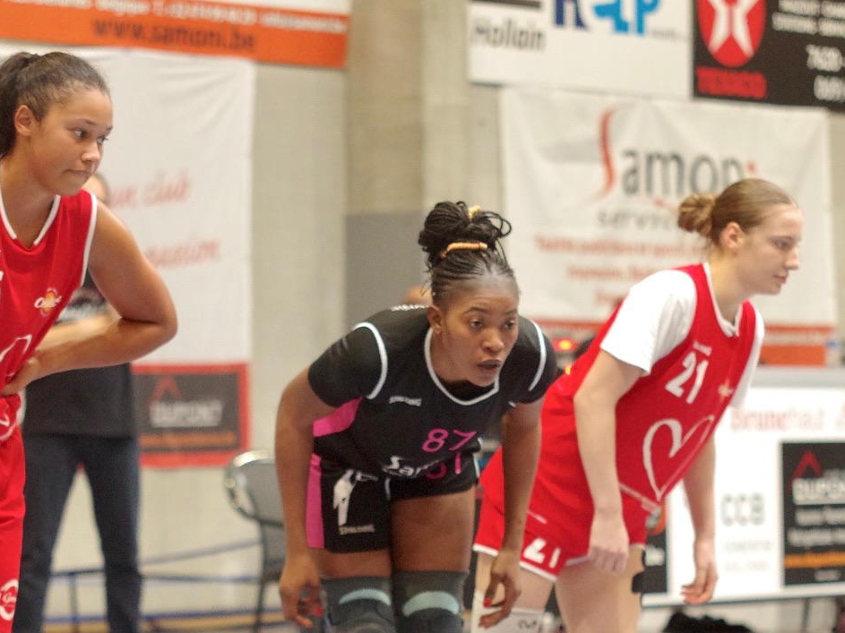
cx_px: 434
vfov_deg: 8.0
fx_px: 4515
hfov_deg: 10.7
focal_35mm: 185
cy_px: 497
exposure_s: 1/200
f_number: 5
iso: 1600
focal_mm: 70
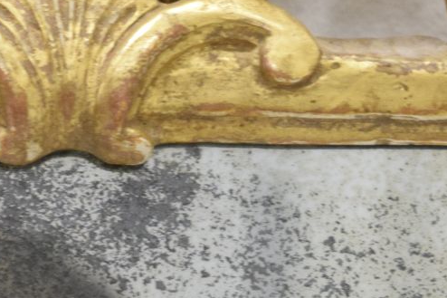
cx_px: -63
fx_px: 4146
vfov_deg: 4.1
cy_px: -82
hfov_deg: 6.1
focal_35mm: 334
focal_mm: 55
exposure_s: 1/125
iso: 1600
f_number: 5.6
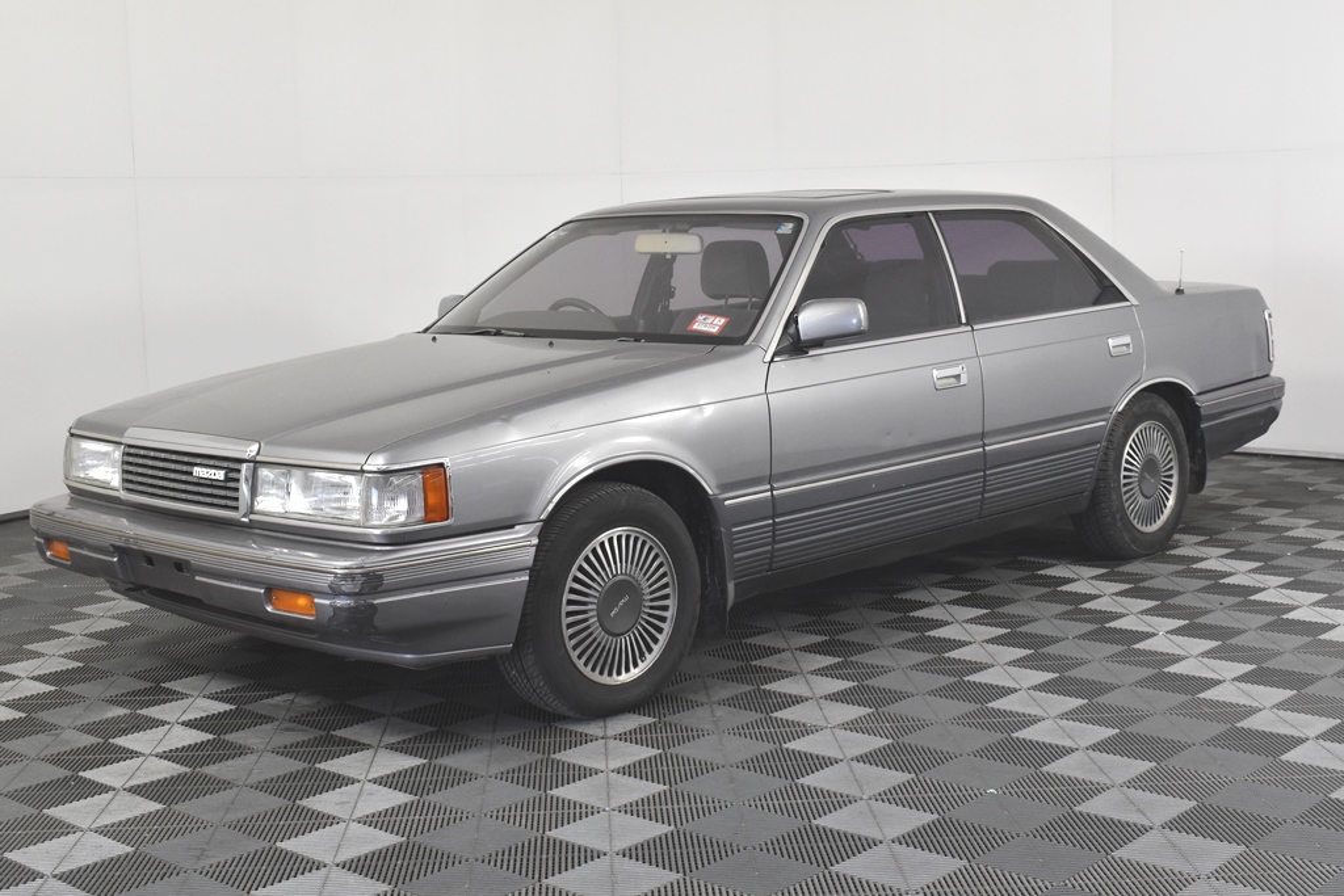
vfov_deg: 29.0
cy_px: 448
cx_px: 672
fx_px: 1736
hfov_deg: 42.3
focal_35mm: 46
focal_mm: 31
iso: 1600
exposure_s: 1/320
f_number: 9
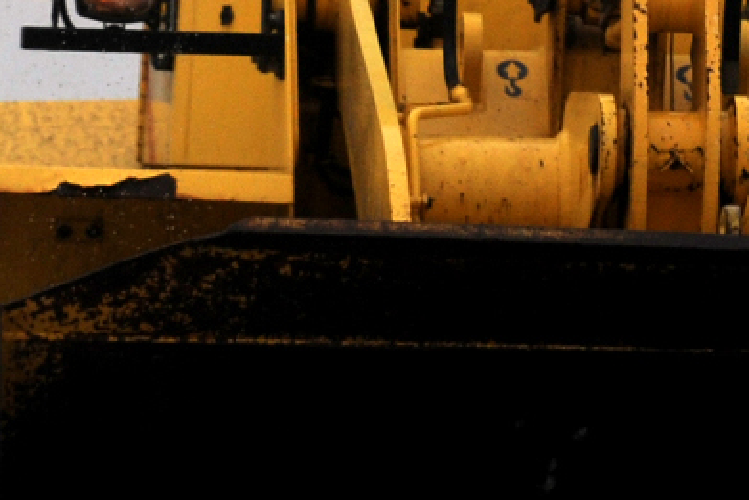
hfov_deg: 3.2
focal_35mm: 644
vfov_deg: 2.1
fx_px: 13403
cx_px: 253
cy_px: 289
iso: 400
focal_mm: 140
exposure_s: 1/1000
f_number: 5.6
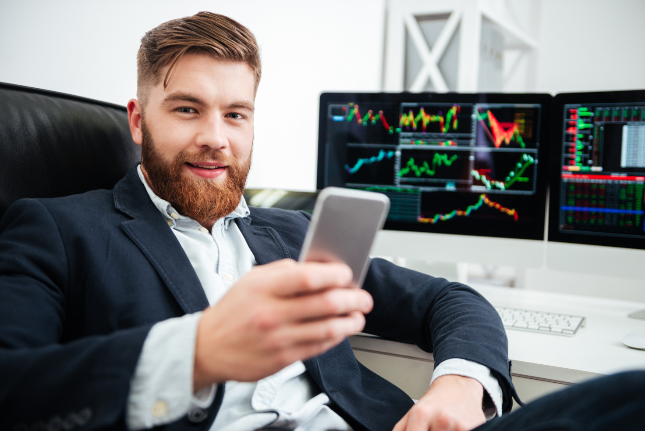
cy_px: 216
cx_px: 322
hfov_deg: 43.6
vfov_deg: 29.9
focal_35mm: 45
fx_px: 806
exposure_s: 1/100
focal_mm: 45
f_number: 2.8
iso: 400
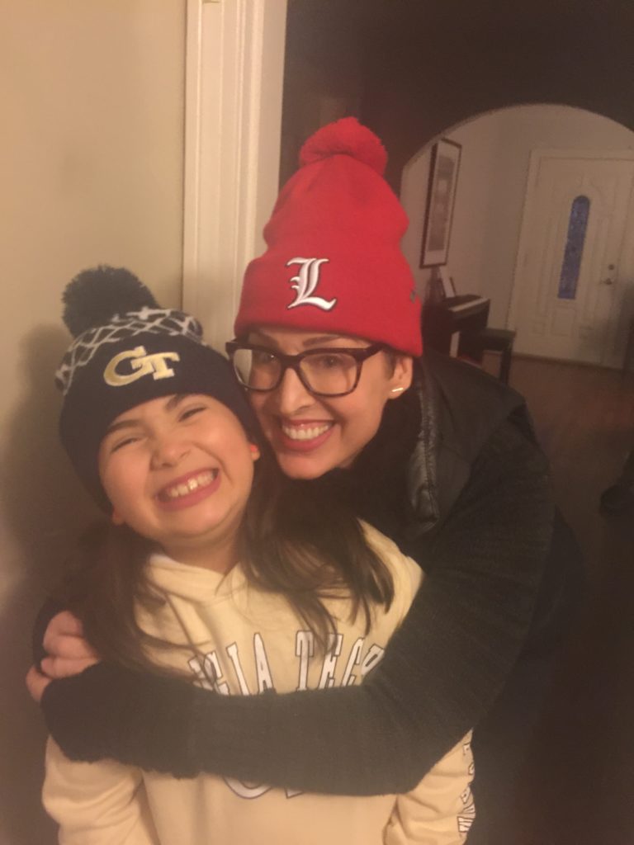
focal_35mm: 29
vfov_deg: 61.7
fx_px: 708
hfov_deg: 48.2
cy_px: 422
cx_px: 317
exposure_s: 1/4
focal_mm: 4.15
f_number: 2.2
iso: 125
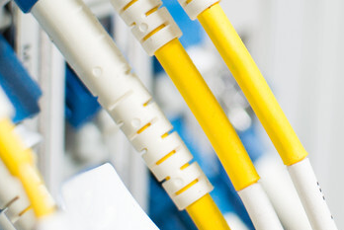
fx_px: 1378
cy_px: -49
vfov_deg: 9.4
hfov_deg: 14.1
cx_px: 282
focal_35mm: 144
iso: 100
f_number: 3.2
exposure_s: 1/2.5
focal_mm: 18.5
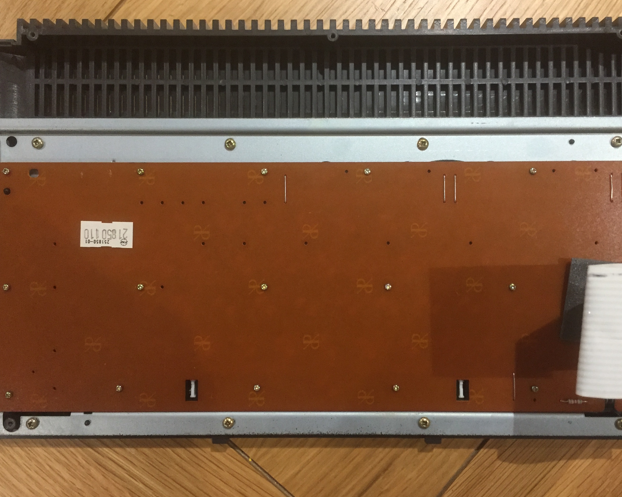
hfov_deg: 51.5
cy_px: 234
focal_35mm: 35
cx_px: 329
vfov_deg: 42.2
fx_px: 644
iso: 250
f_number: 2.2
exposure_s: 1/33
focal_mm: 4.15
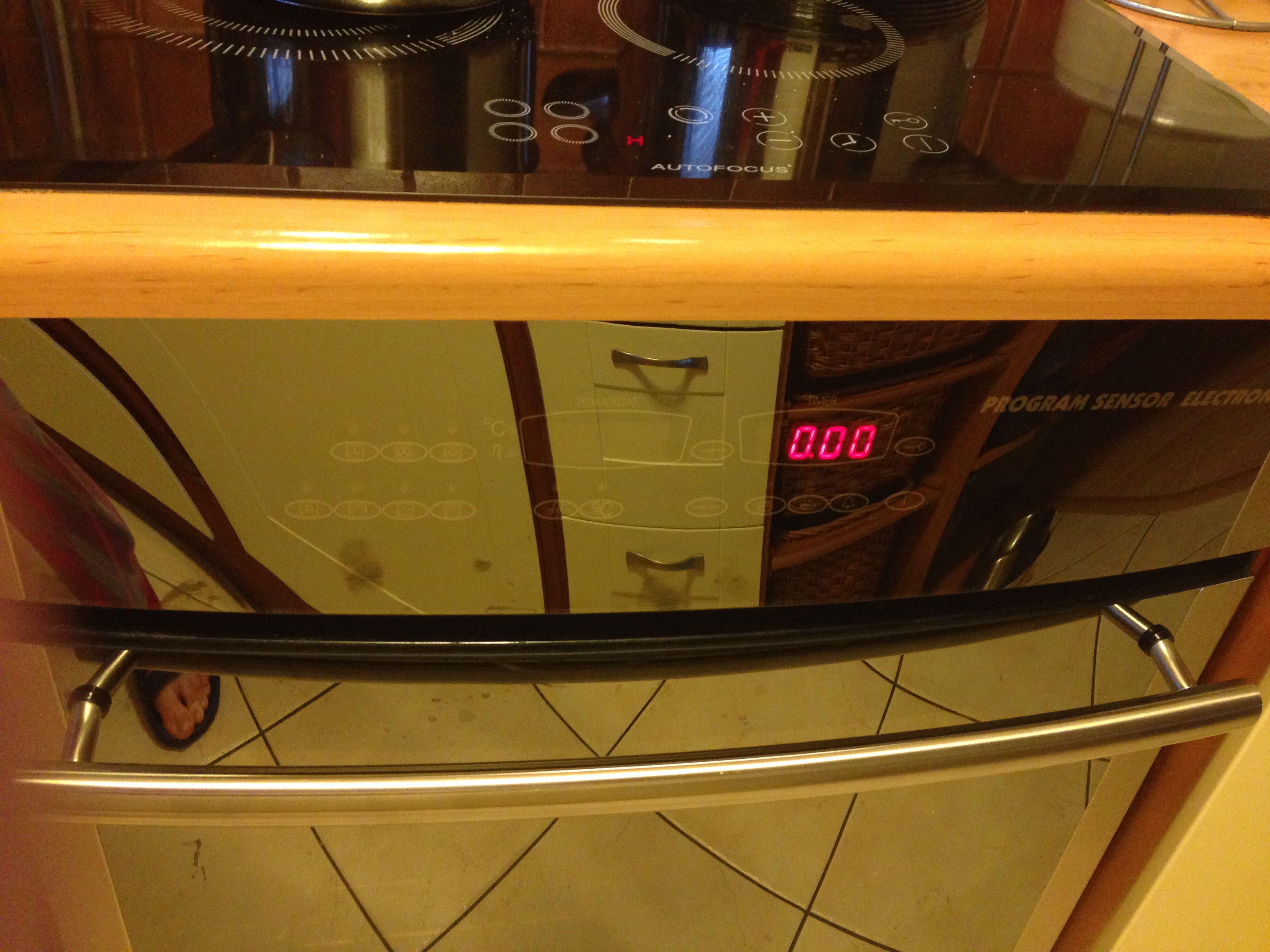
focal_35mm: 33
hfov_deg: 55.4
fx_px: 1211
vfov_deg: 42.9
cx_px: 635
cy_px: 476
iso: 320
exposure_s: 1/20
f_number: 2.4
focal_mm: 4.12
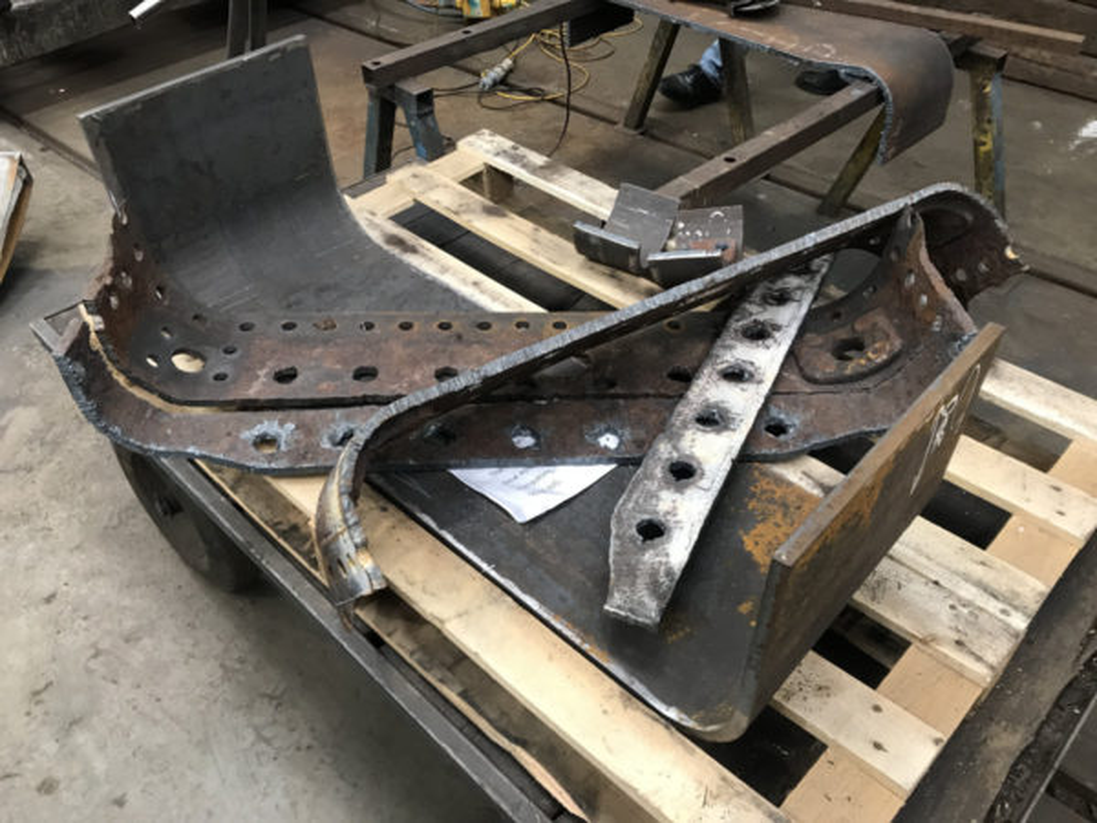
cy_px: 412
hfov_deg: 63.4
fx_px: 887
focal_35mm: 28
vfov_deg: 49.7
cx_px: 548
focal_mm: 4
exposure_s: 1/17
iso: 40
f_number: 1.8
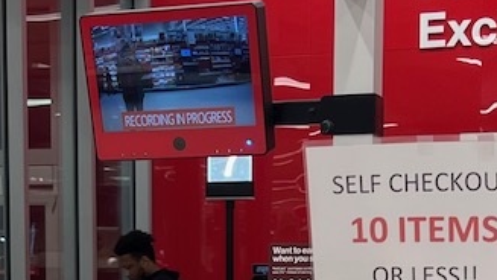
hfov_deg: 20.5
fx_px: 1371
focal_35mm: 104
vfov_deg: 11.2
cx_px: 226
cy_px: 409
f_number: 1.5
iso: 64
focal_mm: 5.7
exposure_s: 1/121
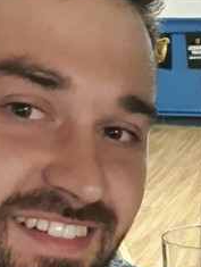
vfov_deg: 21.8
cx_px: 168
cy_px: 258
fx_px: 672
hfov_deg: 16.9
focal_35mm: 87
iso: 1600
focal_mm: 3.3
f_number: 1.9
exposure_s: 1/17
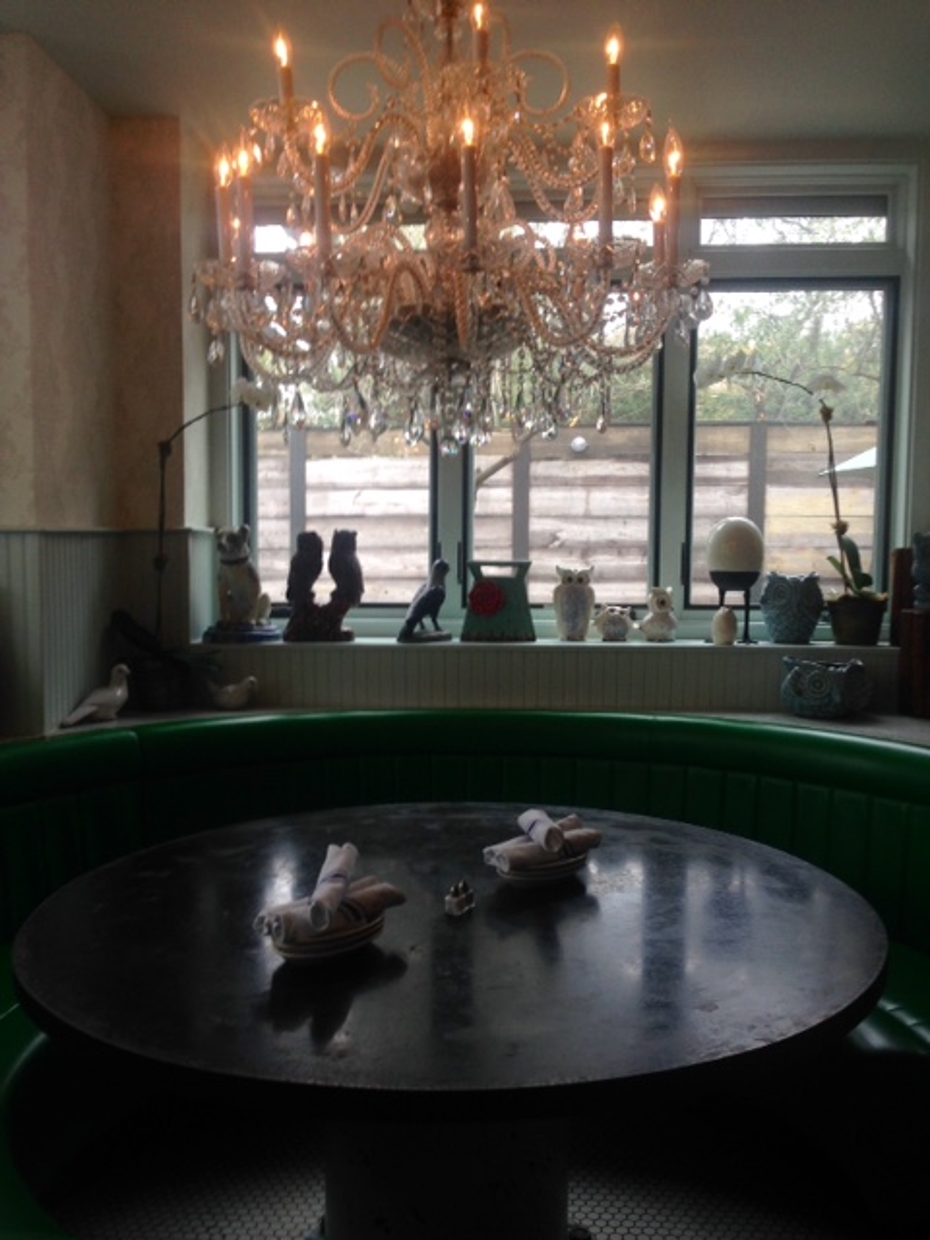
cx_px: 465
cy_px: 620
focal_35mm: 33
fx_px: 1182
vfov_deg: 55.4
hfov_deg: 42.9
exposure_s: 1/60
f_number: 2.4
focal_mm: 4.12
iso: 50
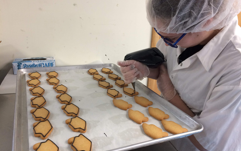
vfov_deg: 40.6
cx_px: 121
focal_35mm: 31
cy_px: 82
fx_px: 204
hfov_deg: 61.2
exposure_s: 1/30
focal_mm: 4.15
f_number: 2.2
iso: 80
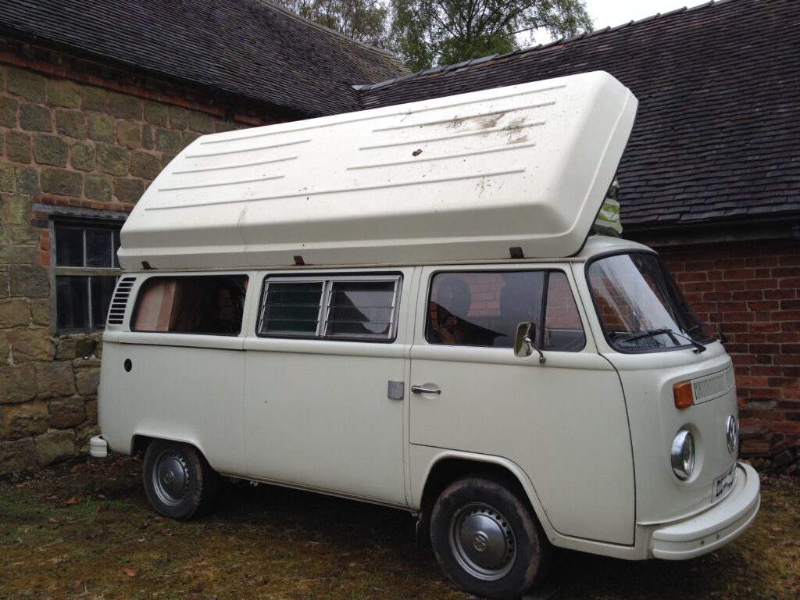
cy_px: 300
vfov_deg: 40.7
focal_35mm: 35
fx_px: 809
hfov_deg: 52.6
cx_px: 400
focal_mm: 4.28
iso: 50
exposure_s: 1/905
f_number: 2.4
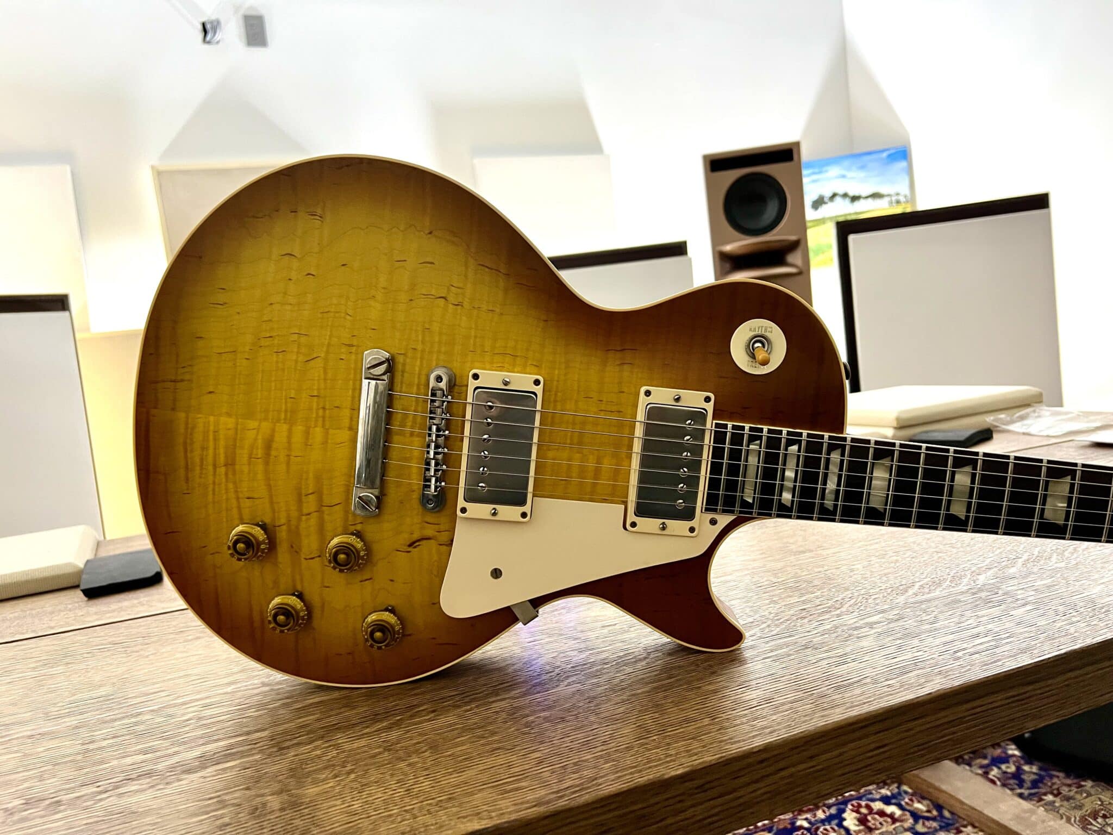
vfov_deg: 53.1
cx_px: 556
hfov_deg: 67.3
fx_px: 836
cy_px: 418
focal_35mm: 26
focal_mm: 5.7
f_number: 1.5
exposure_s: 1/60
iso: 250
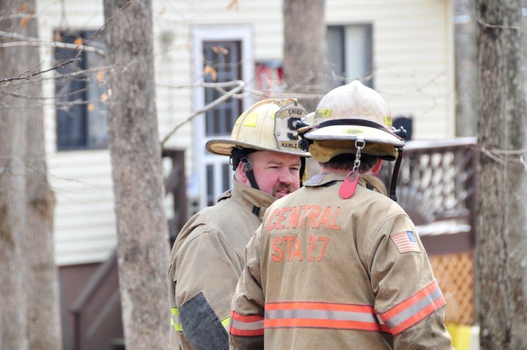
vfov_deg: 5.4
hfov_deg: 8.1
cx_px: 264
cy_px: 175
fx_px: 3728
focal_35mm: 255
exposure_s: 1/160
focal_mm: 170
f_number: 5.6
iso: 200
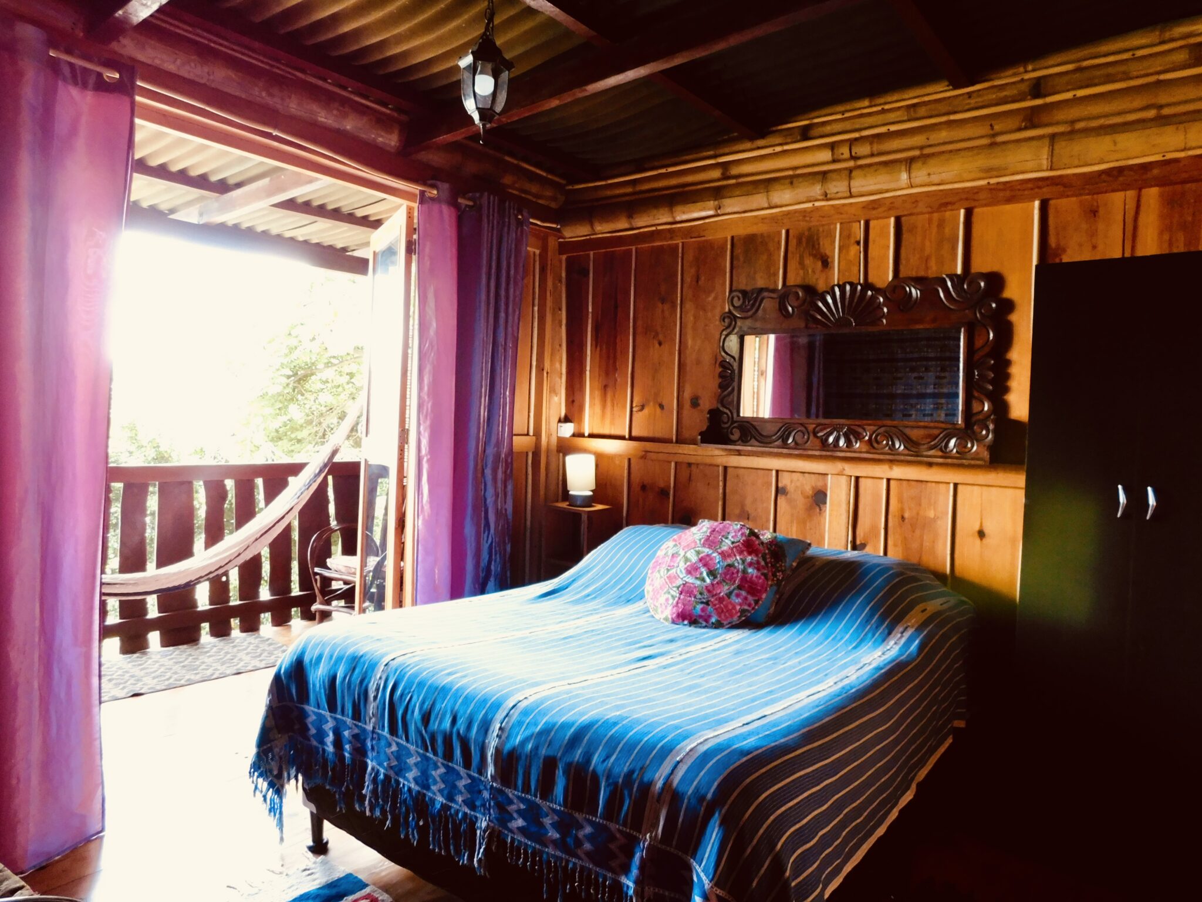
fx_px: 799
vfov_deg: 58.9
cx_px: 601
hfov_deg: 73.9
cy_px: 451
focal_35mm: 23
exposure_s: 1/30
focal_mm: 4
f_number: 3
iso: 250
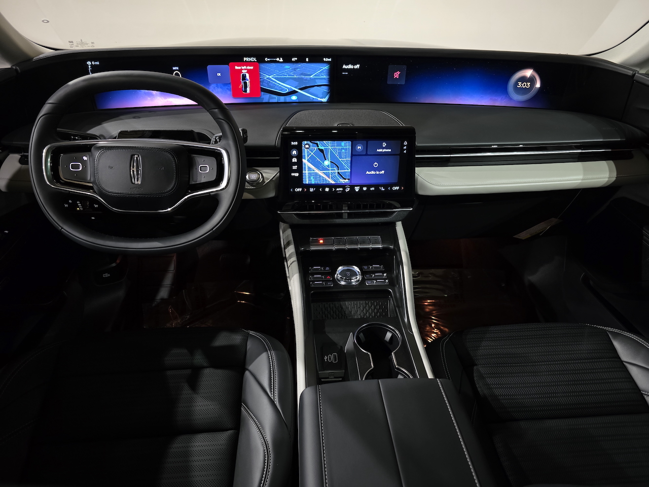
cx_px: 324
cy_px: 244
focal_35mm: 23
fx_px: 431
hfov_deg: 73.9
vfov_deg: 58.9
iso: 320
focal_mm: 6.3
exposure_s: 1/45
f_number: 1.7
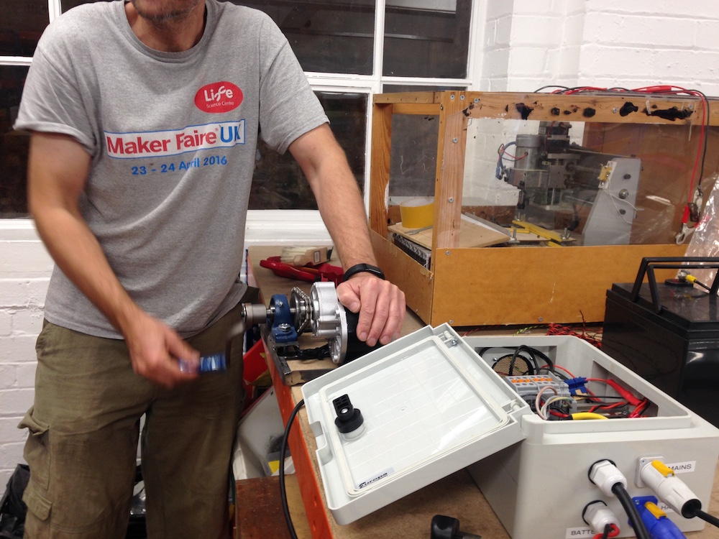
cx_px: 360
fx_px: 685
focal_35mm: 33
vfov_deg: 42.9
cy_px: 270
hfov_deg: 55.4
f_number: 2.4
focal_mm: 4.12
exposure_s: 1/24
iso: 50
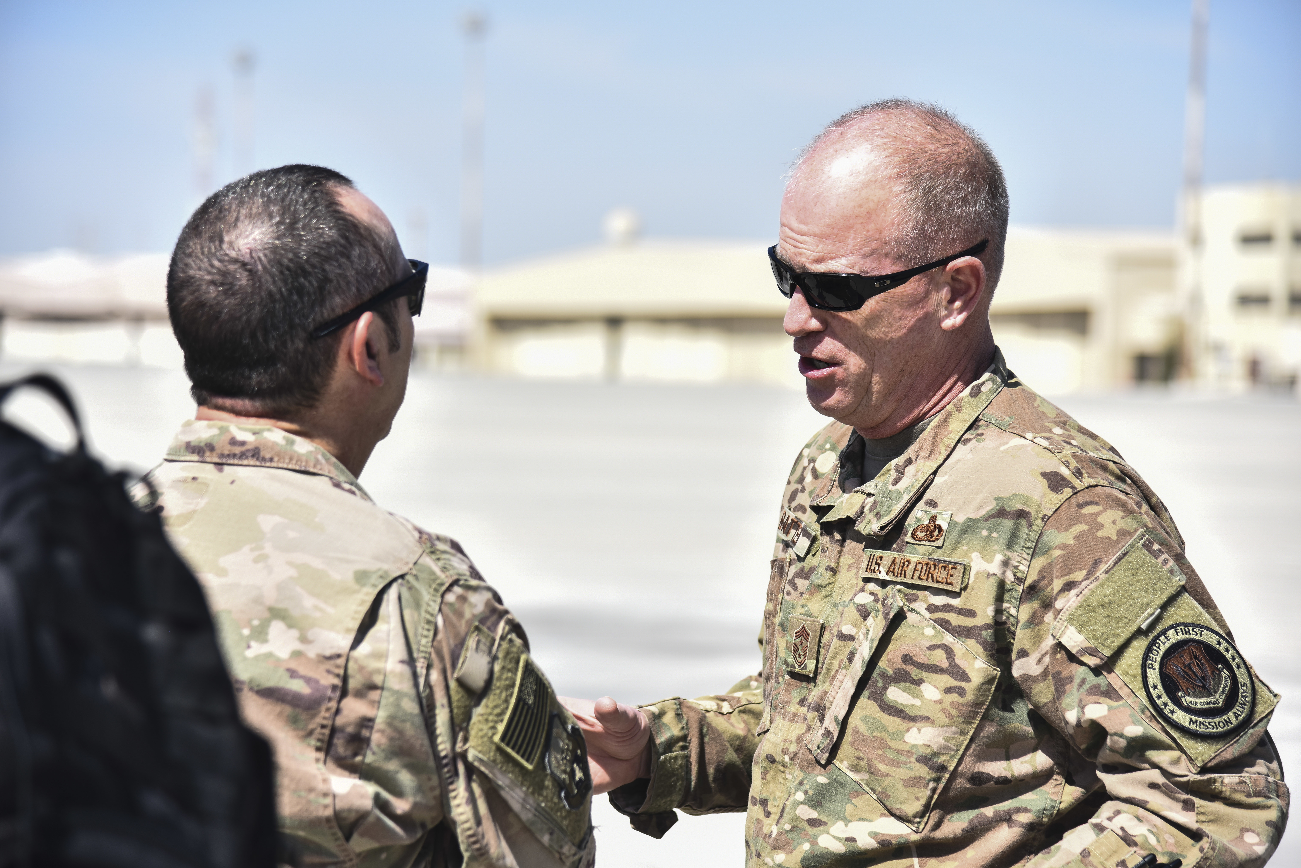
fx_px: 3796
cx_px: 650
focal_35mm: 105
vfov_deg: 13.1
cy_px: 434
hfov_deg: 19.5
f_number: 4.5
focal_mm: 105
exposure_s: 1/1250
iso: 320
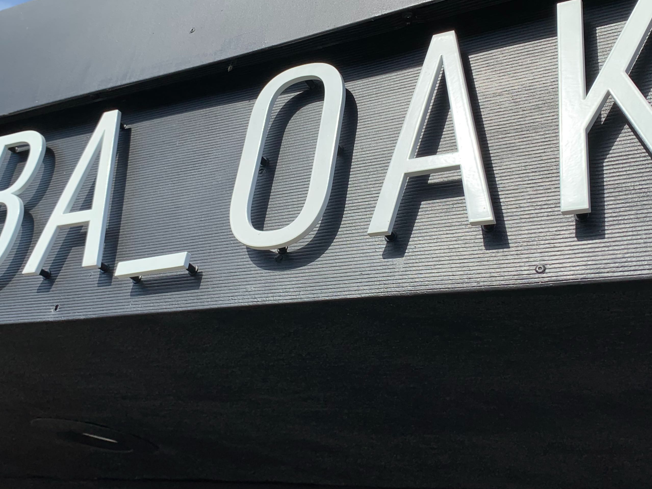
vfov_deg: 35.0
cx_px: 318
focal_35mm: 41
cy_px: 183
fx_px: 772
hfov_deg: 45.8
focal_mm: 4.25
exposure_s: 1/1585
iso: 25
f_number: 1.8
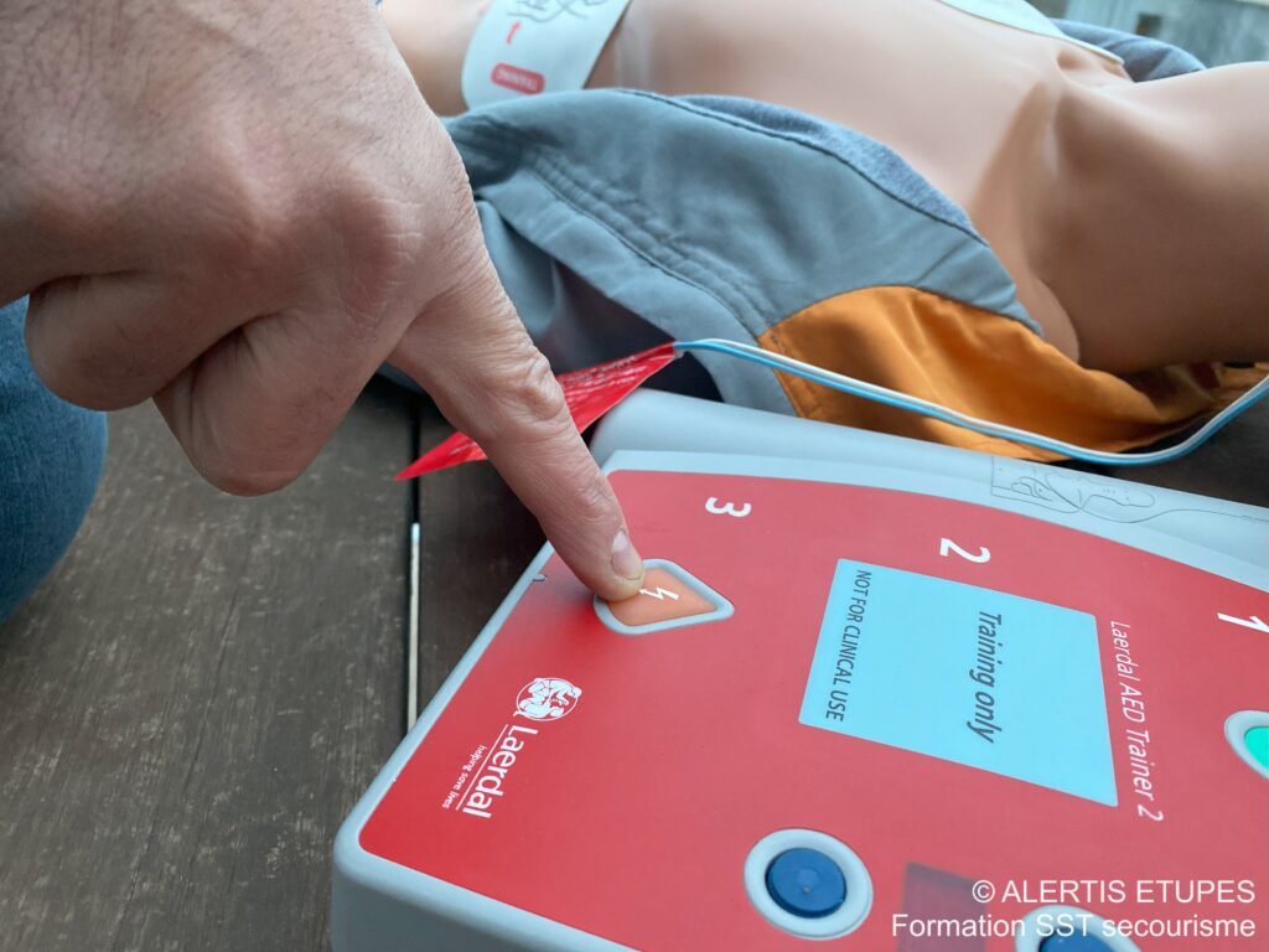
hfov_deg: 67.3
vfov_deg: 53.1
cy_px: 476
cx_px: 634
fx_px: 953
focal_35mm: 26
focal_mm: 4.25
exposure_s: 1/60
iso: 320
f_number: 1.8
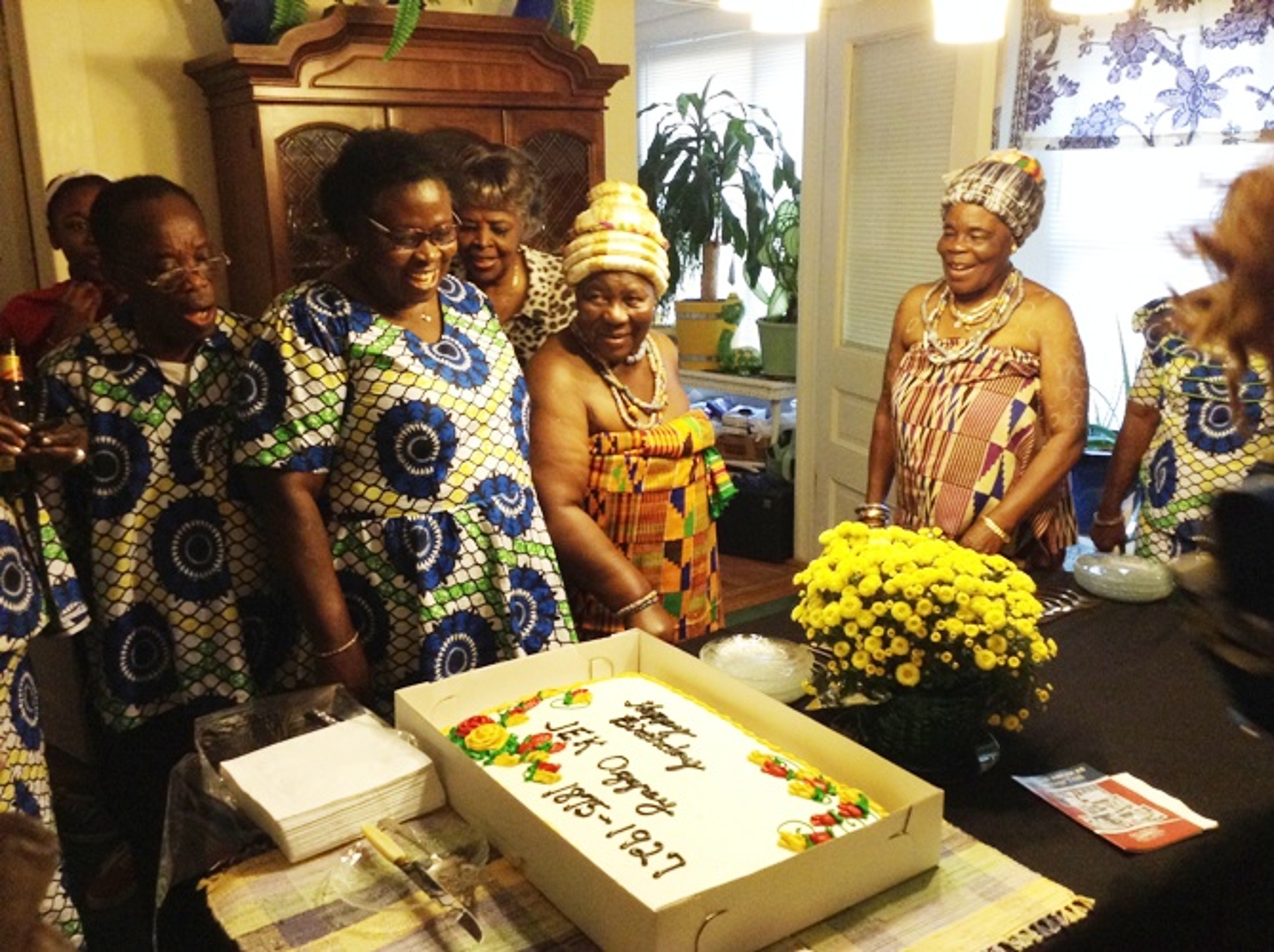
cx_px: 637
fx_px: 1213
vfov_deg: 42.9
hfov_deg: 55.4
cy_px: 476
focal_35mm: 33
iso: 160
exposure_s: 1/24
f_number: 2.4
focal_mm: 3.3
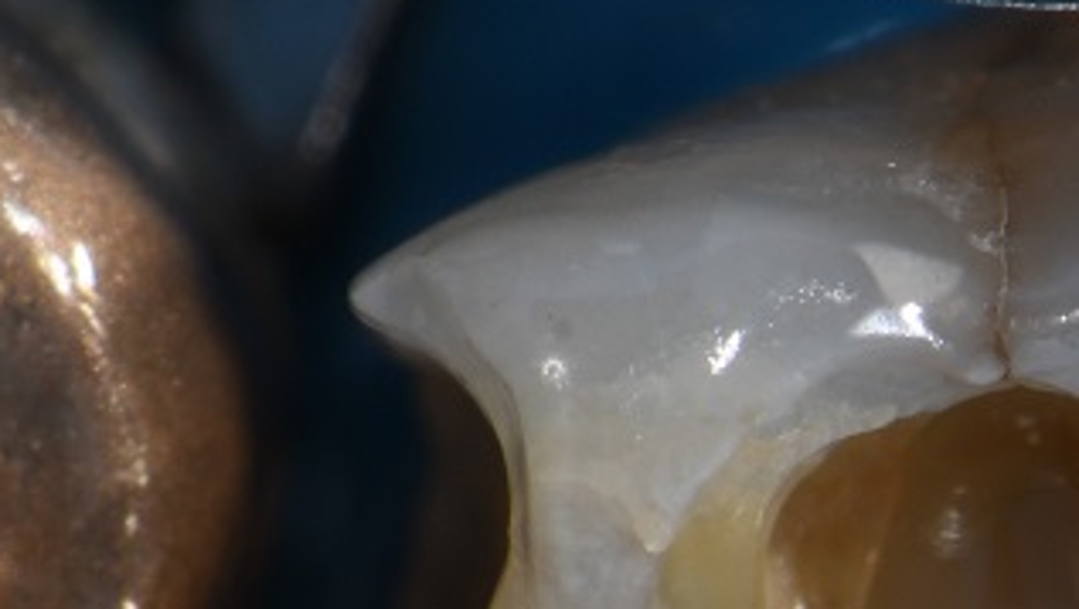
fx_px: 20046
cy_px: 1017
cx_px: 1256
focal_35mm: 700
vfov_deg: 1.7
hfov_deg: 3.1
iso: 200
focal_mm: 105
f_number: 32
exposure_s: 1/160
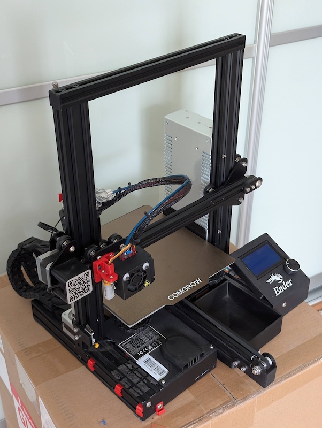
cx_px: 161
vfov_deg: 39.6
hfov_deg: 30.3
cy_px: 214
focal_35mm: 48
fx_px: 594
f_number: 1.85
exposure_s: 1/26.2
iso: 195
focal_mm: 6.81
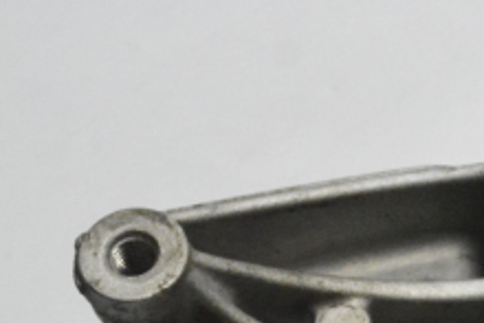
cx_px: 1122
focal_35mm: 265
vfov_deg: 5.2
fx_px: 3565
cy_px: 308
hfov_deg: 7.3
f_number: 11
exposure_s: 1/500
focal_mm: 38
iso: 6400
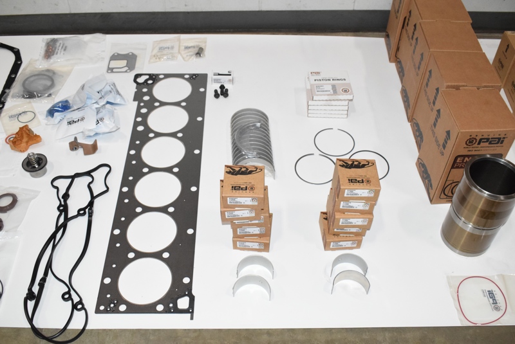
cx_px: 258
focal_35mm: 36
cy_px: 172
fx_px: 515
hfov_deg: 53.1
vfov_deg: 36.9
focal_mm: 24
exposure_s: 1/100
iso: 3200
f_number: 7.1
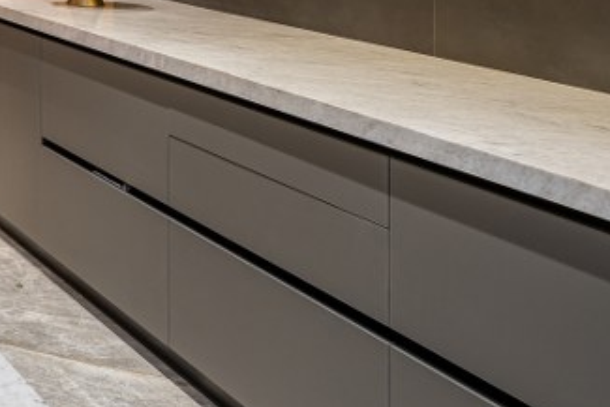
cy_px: -121
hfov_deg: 21.1
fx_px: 1068
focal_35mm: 63
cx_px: -497
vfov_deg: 19.9
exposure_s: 1.3
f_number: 11
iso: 100
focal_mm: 16
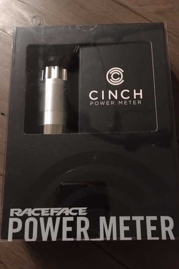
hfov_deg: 42.3
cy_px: 134
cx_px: 93
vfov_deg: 60.3
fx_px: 231
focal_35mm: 31
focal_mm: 4.15
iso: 400
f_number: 2.2
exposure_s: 1/15
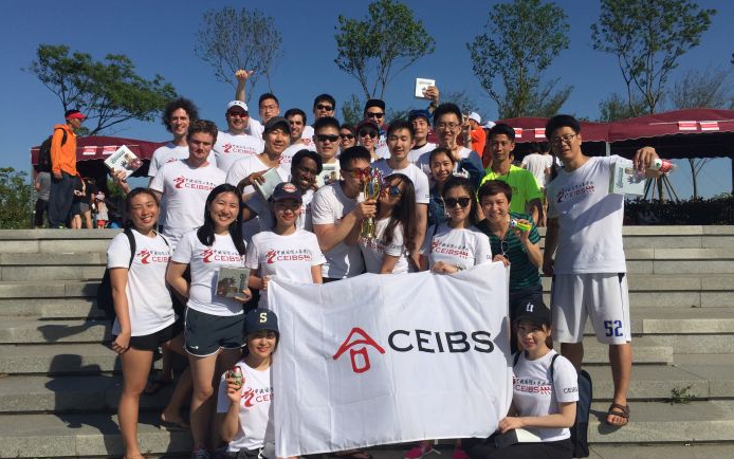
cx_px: 366
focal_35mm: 31
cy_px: 226
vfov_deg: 40.6
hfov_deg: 61.2
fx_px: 620
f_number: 2.2
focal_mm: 4.15
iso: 32
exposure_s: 1/5650
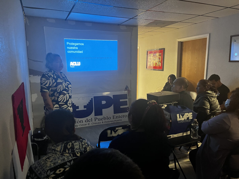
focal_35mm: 26
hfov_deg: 67.3
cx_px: 120
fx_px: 180
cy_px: 90
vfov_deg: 53.1
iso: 500
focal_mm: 5.1
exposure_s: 1/30
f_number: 1.6
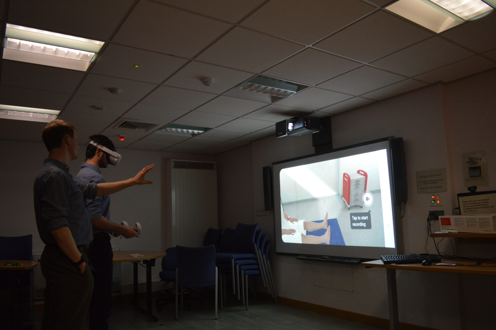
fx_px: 372
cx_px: 248
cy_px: 165
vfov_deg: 47.9
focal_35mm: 27
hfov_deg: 67.4
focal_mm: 18
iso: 1100
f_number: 3.5
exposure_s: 1/60
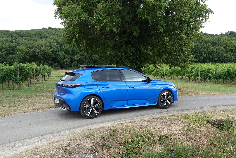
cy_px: 79
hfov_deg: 61.9
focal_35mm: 30
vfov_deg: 43.6
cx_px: 118
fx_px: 197
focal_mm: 11.12
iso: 125
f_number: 4
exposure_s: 1/200
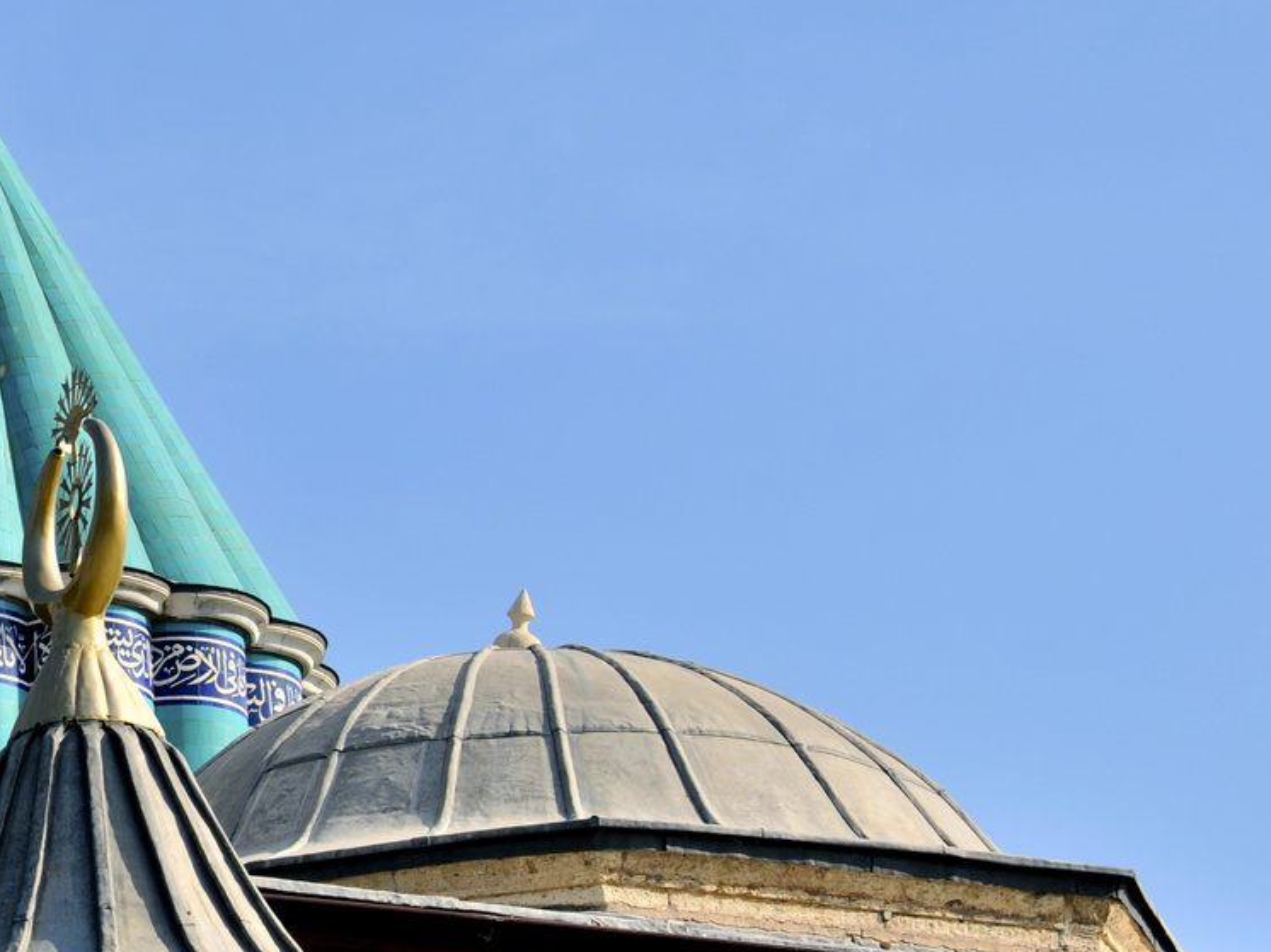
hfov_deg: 12.4
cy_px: 605
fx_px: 5763
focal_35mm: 157
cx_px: -20
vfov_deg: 9.4
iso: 200
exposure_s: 1/320
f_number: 10
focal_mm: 50
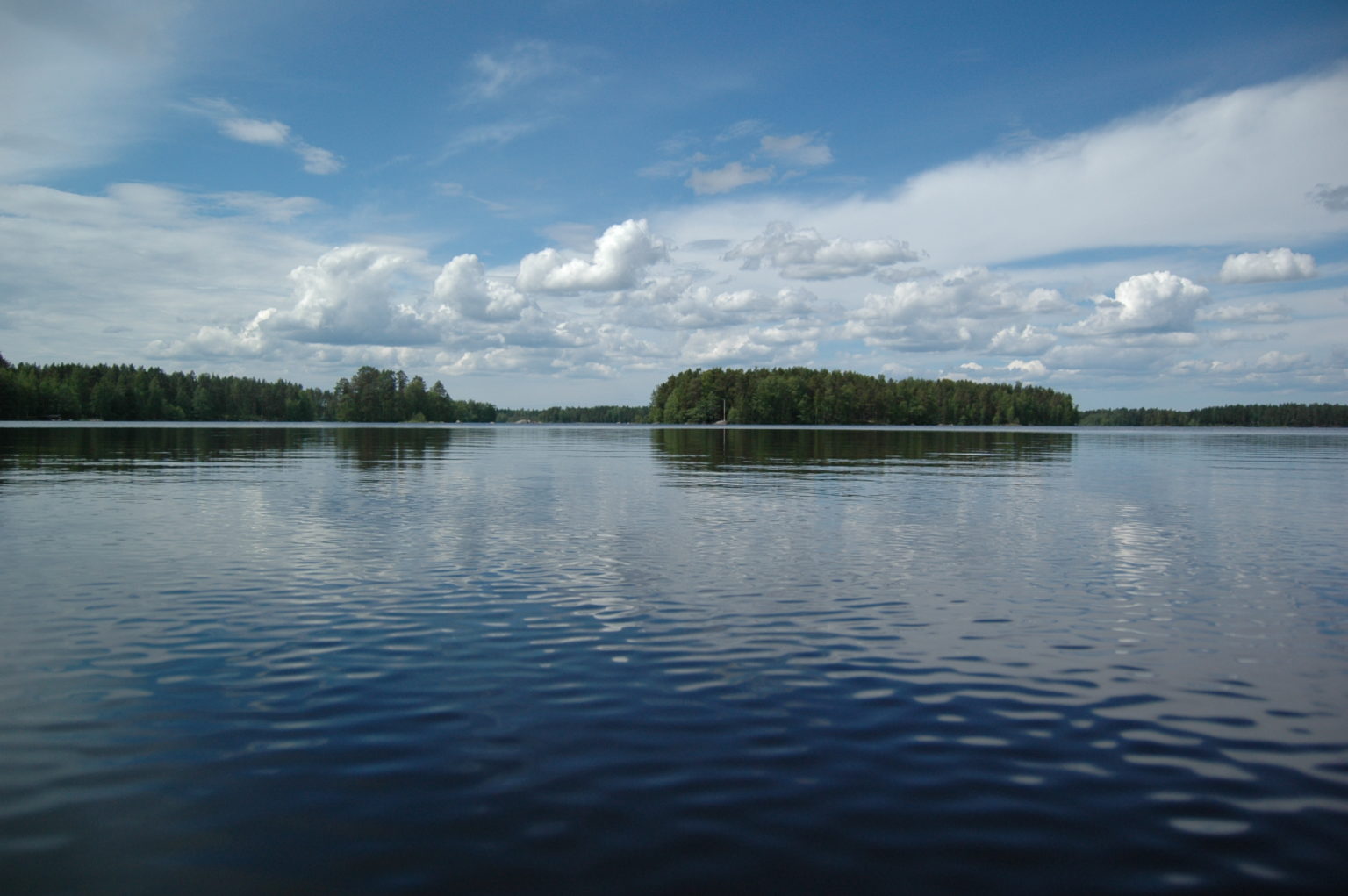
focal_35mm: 27
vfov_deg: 47.8
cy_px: 448
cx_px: 674
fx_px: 1010
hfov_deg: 67.4
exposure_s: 1/5000
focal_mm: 18
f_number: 3.5
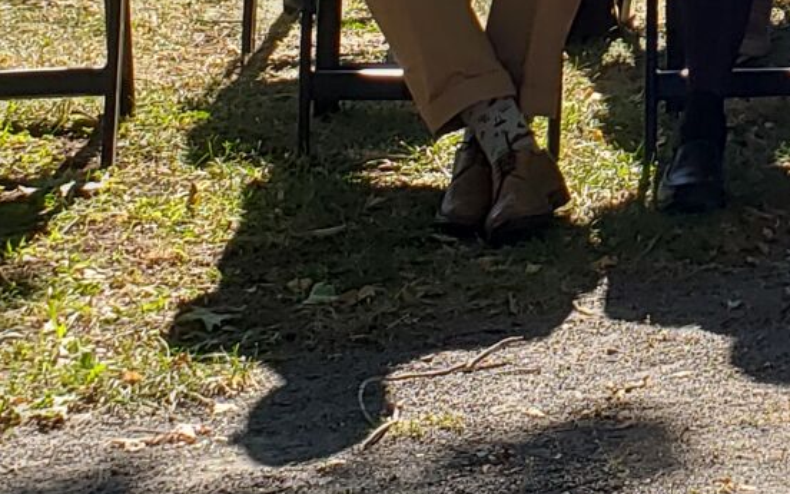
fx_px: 1787
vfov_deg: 14.0
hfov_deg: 21.3
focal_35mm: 83
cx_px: 1165
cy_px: -382
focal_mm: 4.3
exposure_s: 1/386
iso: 50
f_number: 2.4
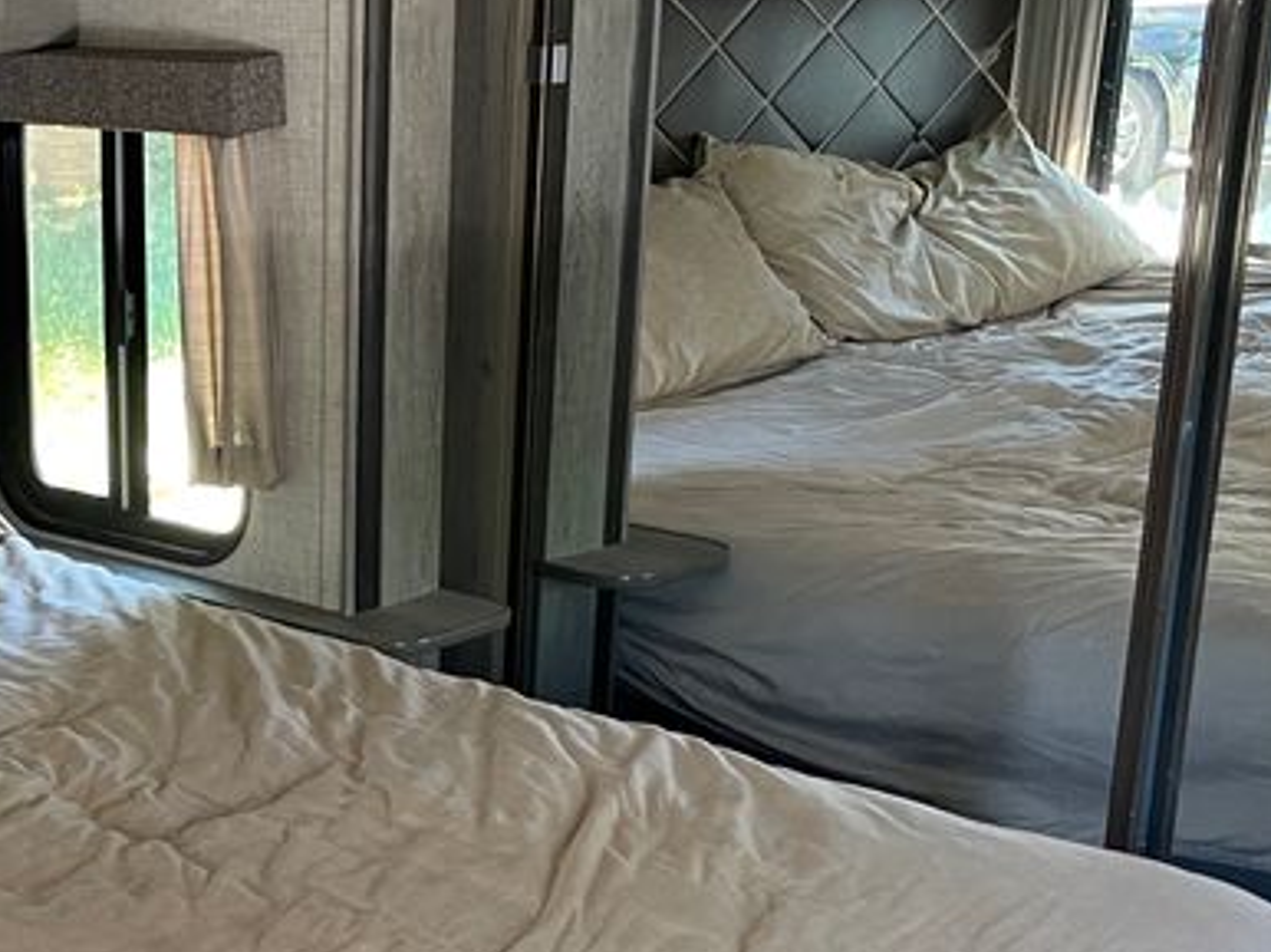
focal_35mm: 69
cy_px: 817
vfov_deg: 20.9
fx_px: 2532
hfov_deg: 26.1
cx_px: -109
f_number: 1.6
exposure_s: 1/60
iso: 200
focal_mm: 4.2
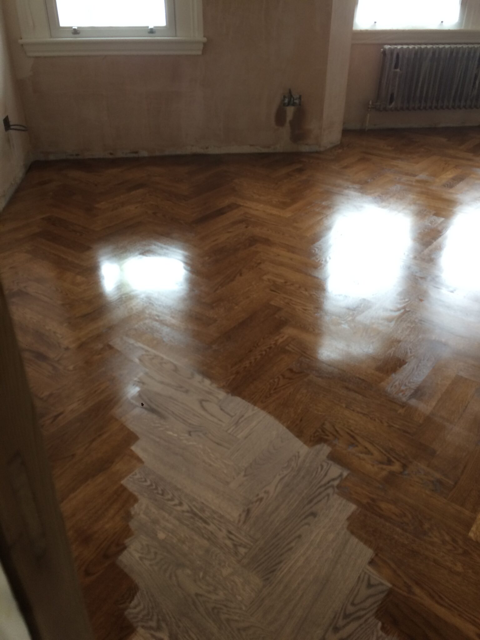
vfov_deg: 61.7
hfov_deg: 48.2
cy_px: 320
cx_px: 240
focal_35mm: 29
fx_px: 536
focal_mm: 4.15
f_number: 2.2
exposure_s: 1/33
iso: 40
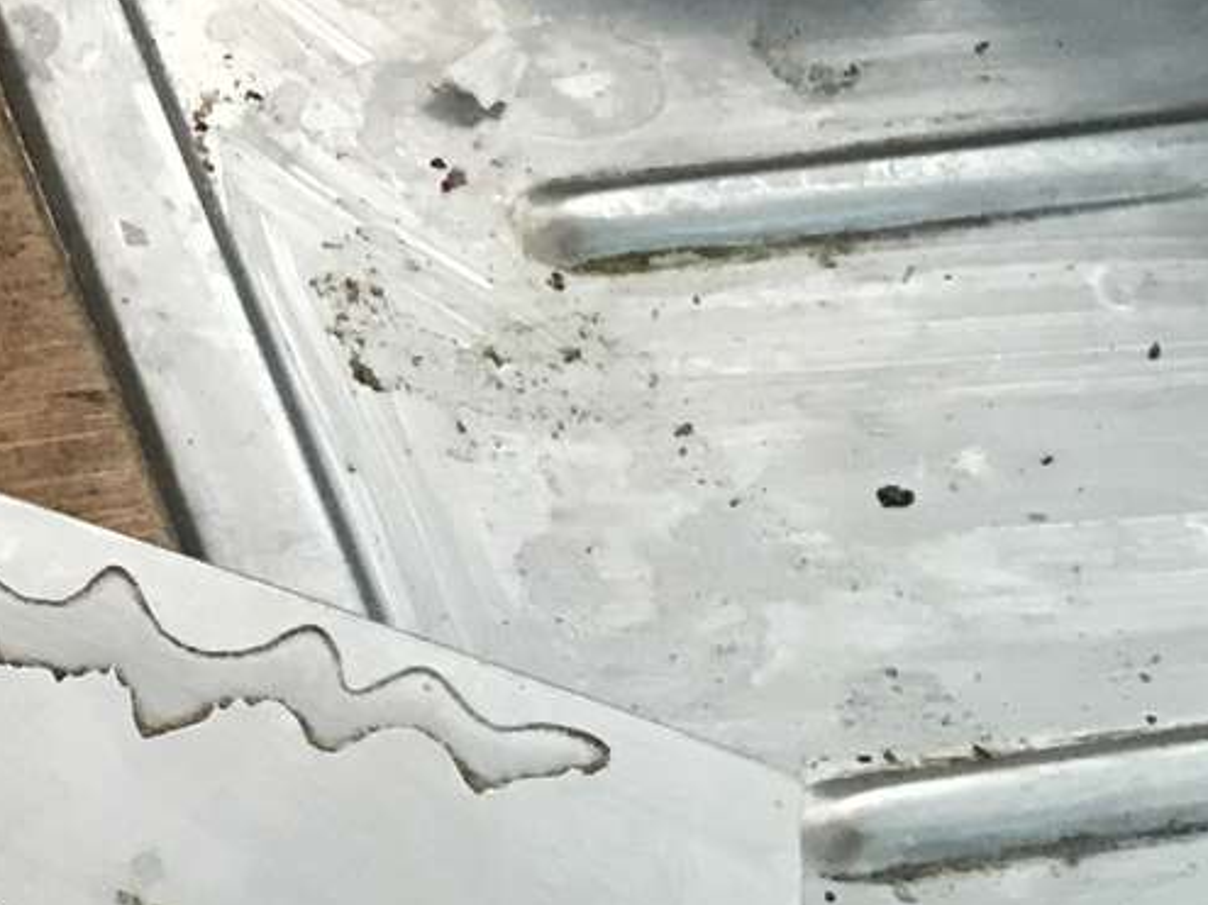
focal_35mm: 114
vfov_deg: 12.9
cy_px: 224
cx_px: -1030
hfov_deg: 14.8
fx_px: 3977
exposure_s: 1/15
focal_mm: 3.99
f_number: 1.8
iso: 80
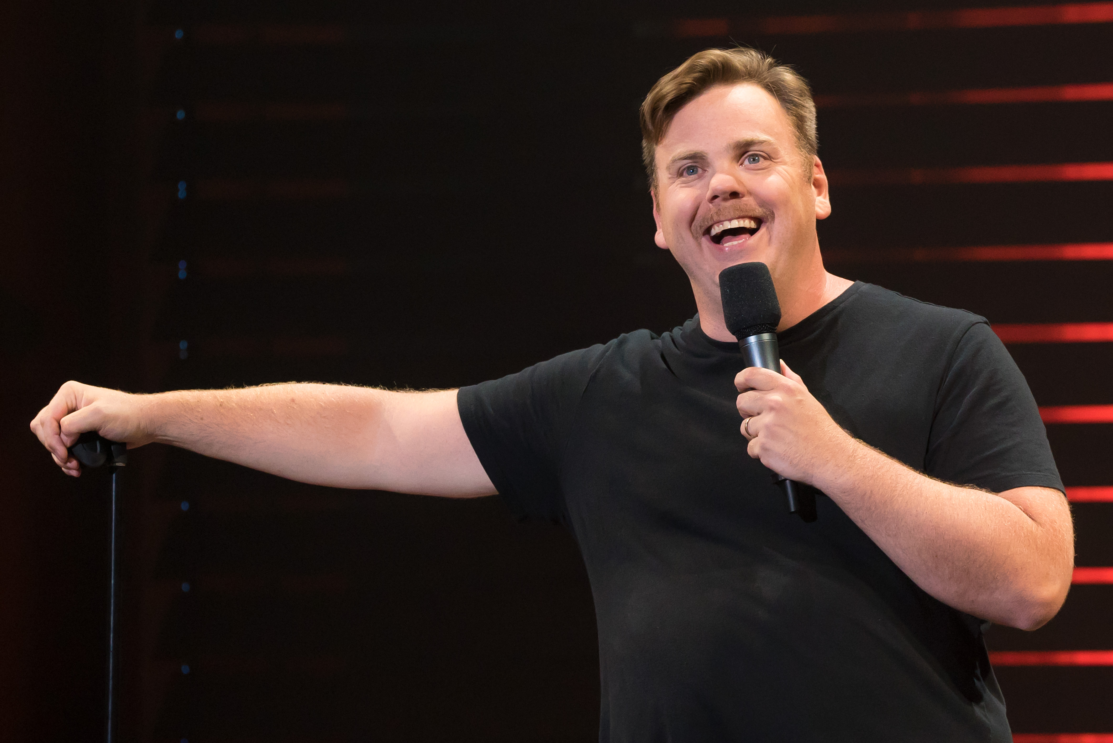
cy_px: 372
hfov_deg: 20.2
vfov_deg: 13.6
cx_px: 556
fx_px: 3124
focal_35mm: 101
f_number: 7.1
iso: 5000
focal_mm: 101
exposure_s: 1/125
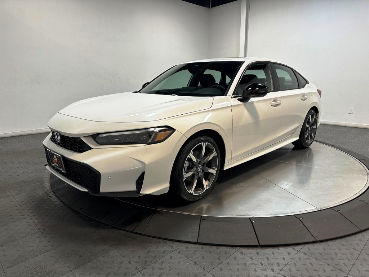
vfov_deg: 56.8
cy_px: 138
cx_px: 184
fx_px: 256
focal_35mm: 24
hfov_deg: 71.6
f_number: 1.78
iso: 160
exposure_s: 1/60
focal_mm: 6.86
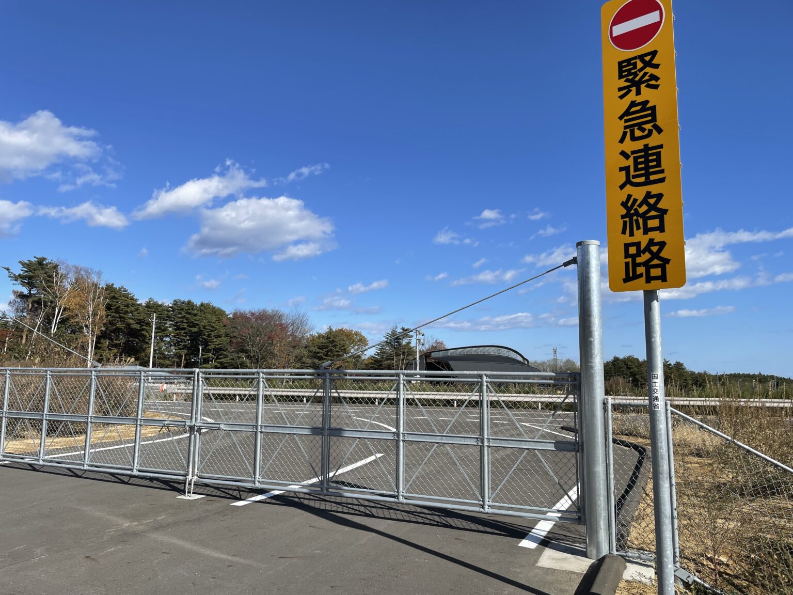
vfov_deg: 53.1
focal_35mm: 26
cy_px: 298
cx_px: 396
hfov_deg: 67.3
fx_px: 596
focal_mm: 4.2
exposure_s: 1/4132
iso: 32
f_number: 1.6
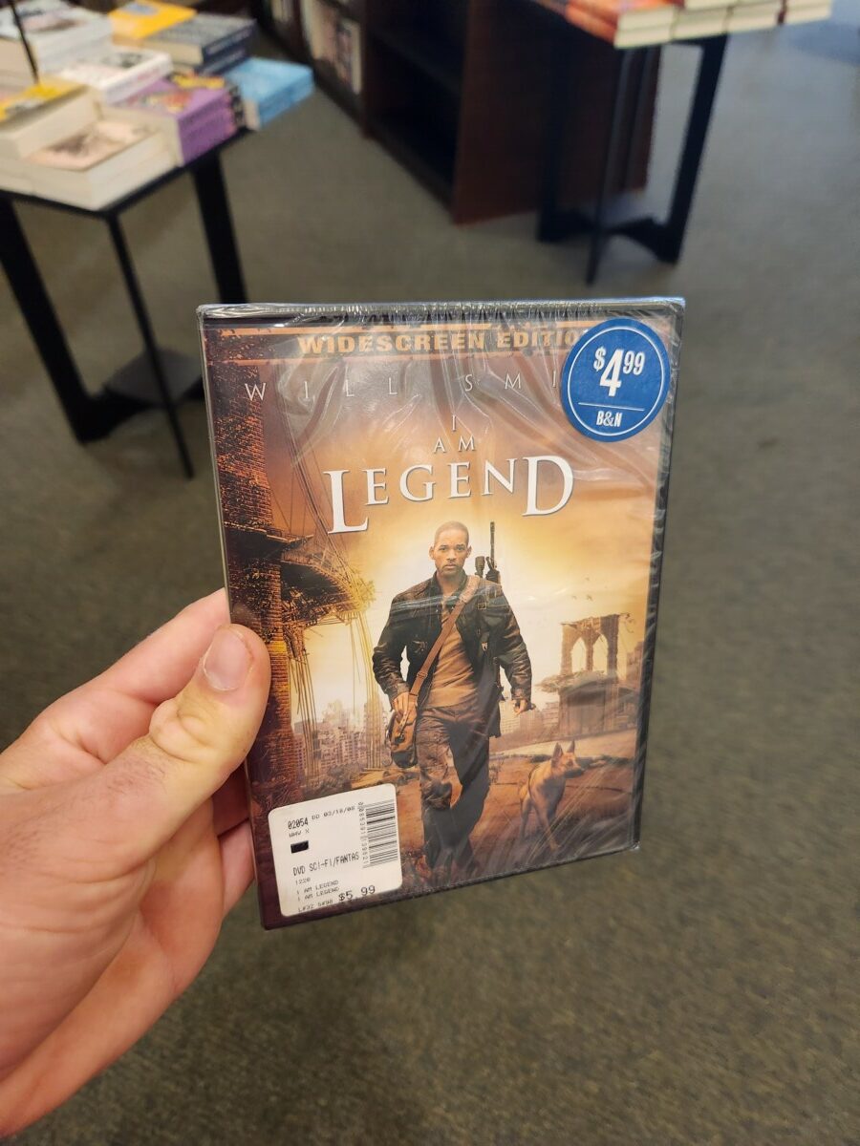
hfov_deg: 58.9
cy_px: 573
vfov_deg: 73.9
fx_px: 762
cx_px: 430
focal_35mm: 23
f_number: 1.8
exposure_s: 1/120
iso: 400
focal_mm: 5.4
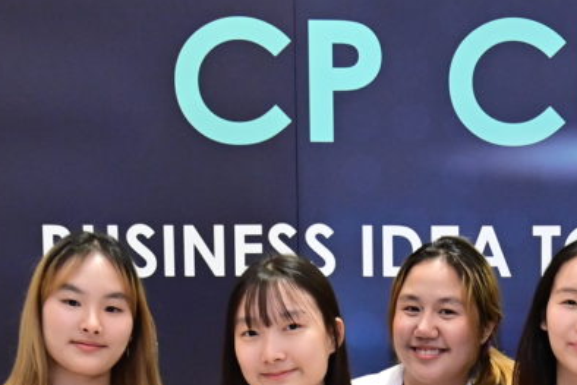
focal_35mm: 117
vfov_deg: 11.0
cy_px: 665
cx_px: 568
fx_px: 1876
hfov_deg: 17.1
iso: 3200
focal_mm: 30
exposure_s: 1/100
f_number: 4.5
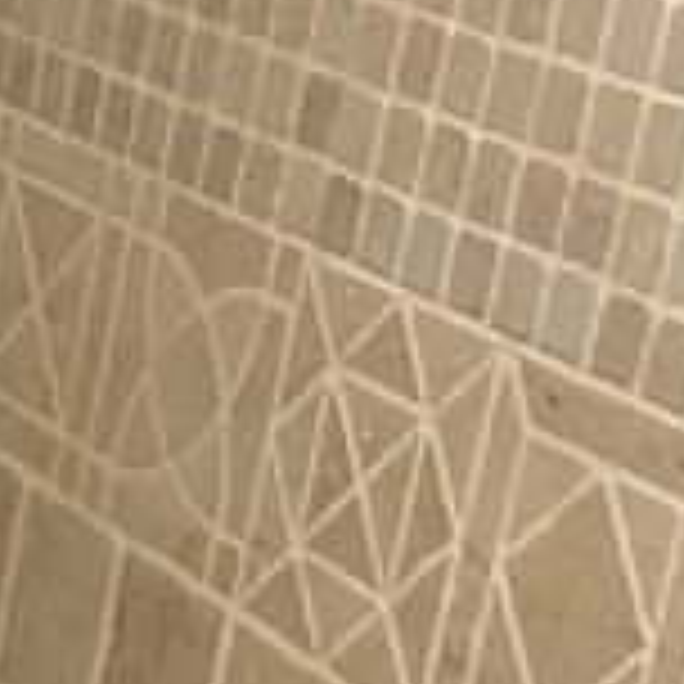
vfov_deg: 9.5
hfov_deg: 7.7
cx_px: -1742
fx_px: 4046
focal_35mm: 181
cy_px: 801
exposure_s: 1/50
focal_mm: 5.7
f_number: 1.5
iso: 100
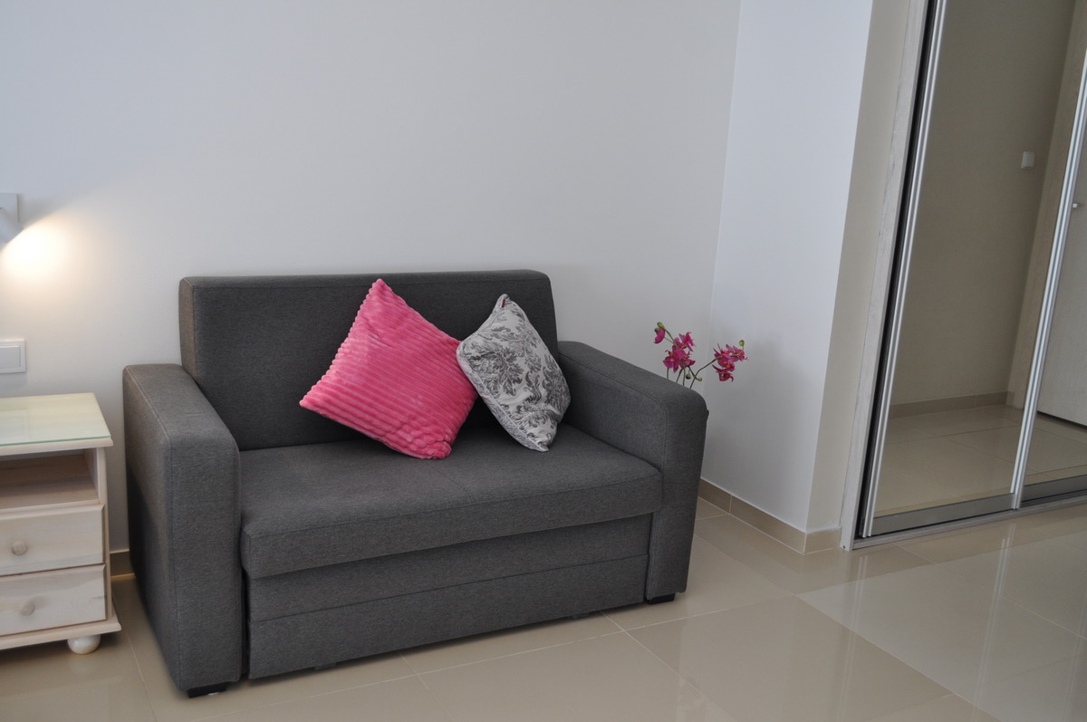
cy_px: 361
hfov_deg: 53.2
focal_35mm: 36
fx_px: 1086
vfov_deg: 36.8
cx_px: 544
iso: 400
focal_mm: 24
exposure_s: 1/100
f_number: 5
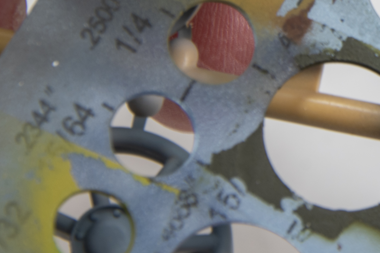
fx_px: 9510
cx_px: 520
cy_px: -105
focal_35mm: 901
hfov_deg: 2.3
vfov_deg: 1.5
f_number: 16
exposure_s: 1/20
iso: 100
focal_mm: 200
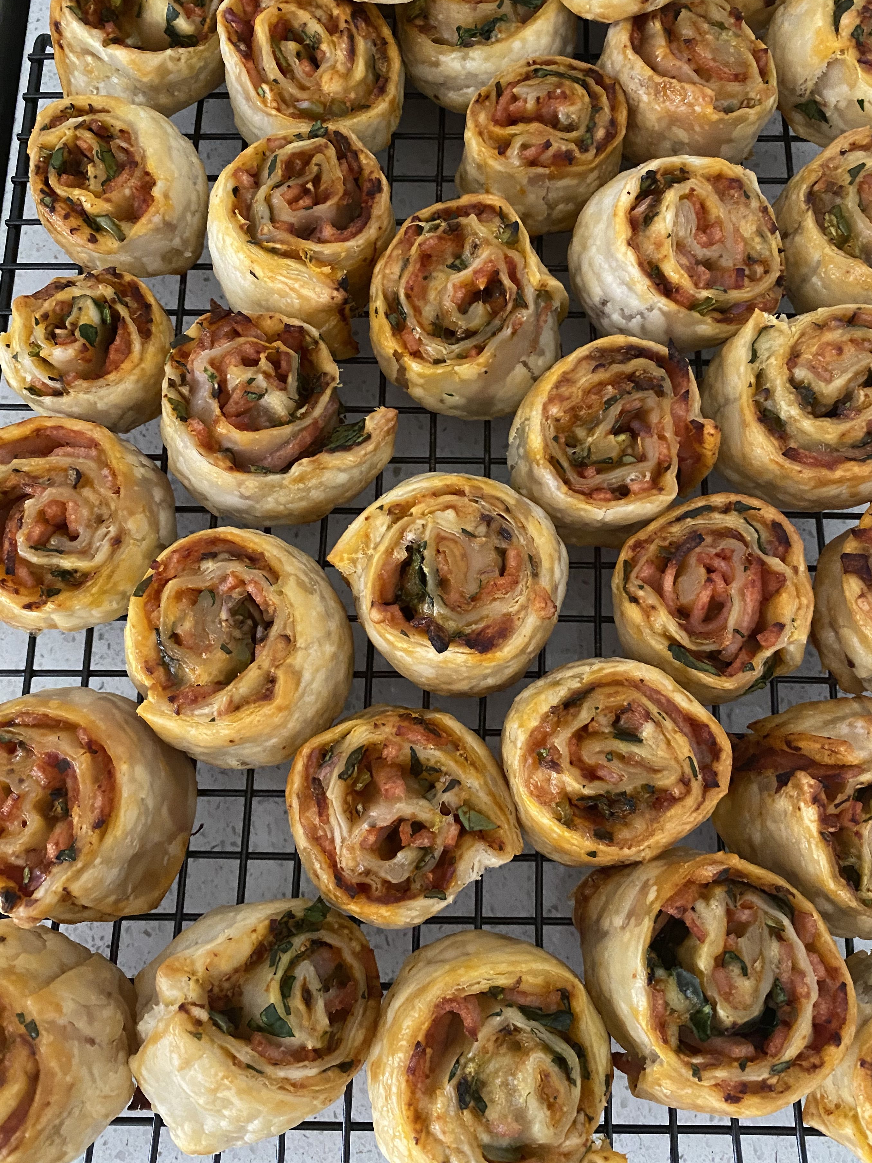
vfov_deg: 61.7
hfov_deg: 48.2
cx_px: 476
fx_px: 974
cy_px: 577
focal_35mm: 29
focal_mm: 4.25
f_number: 1.8
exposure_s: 1/36
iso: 640
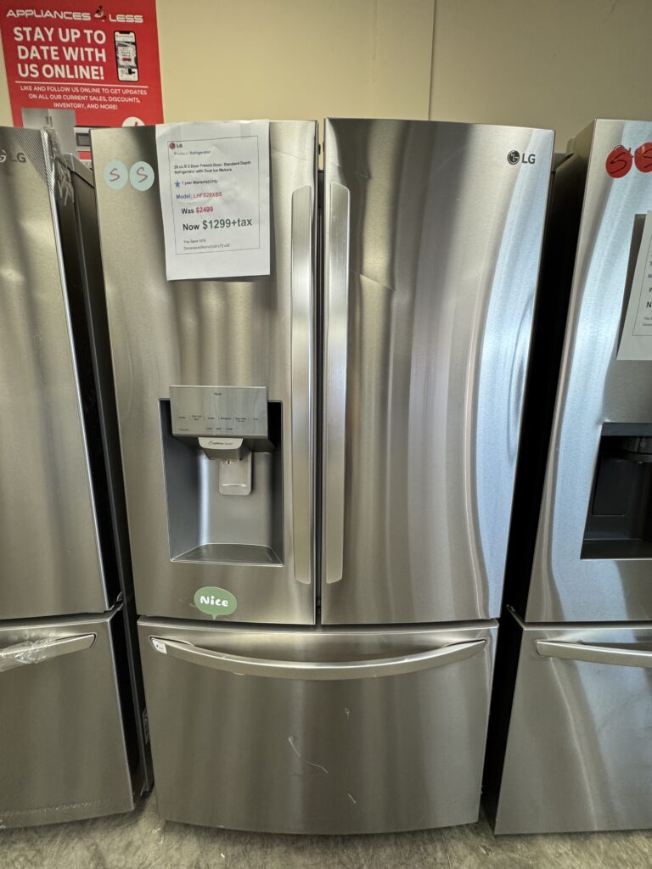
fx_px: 352
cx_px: 326
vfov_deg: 102.1
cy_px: 434
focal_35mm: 14
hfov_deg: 85.7
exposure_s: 1/120
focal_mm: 2.22
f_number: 2.2
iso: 200
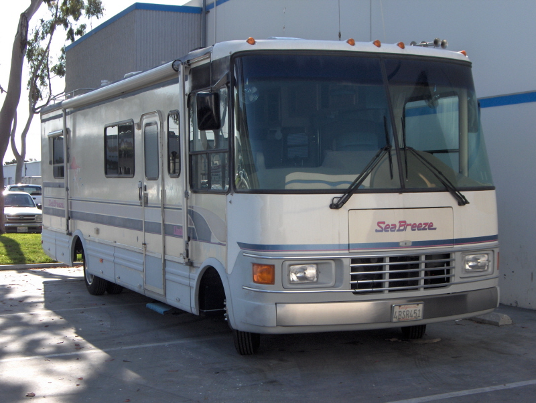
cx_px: 268
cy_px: 202
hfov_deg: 34.9
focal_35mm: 55
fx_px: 853
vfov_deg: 26.6
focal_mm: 11.4
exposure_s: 1/234
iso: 100
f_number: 5.4
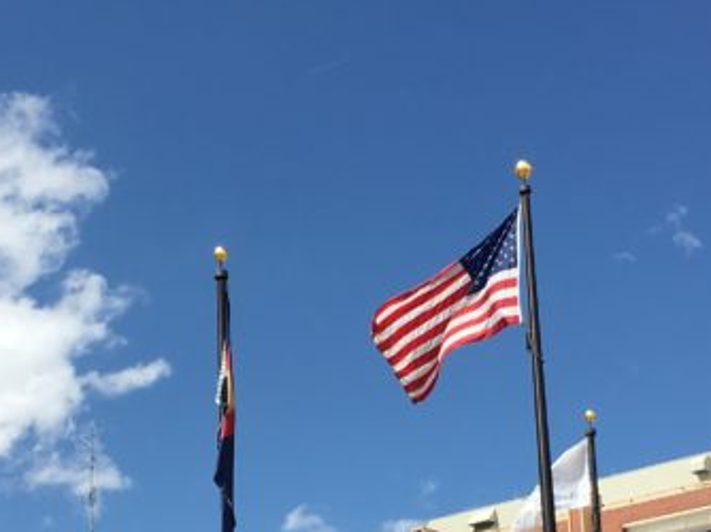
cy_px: 536
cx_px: 298
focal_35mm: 89
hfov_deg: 22.0
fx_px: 1827
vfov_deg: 16.2
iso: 25
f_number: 2.2
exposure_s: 1/1972
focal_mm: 4.15
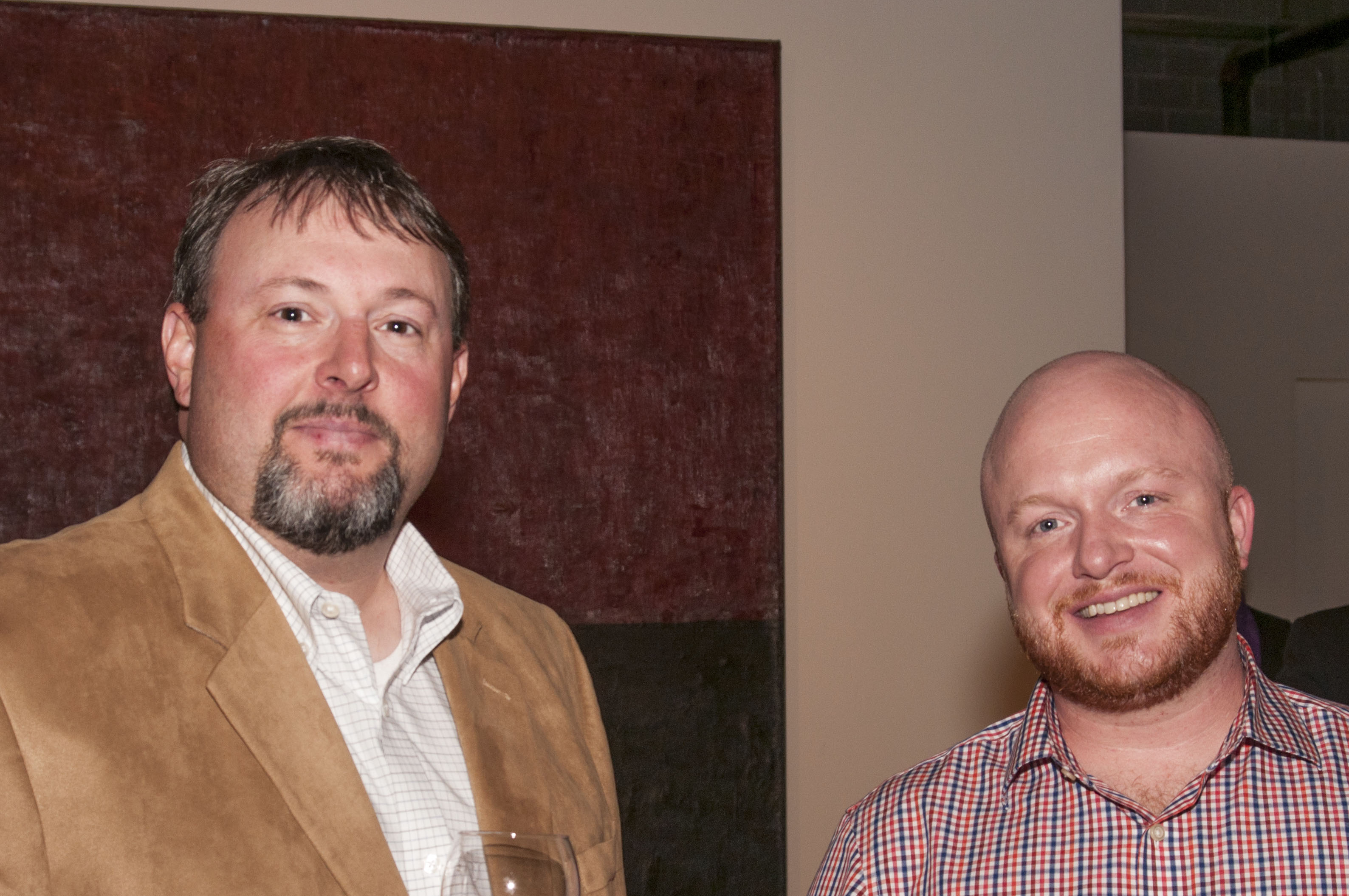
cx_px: 727
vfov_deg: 16.8
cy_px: 579
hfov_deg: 25.1
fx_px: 3032
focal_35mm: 81
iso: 200
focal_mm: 40
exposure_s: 1/100
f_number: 8
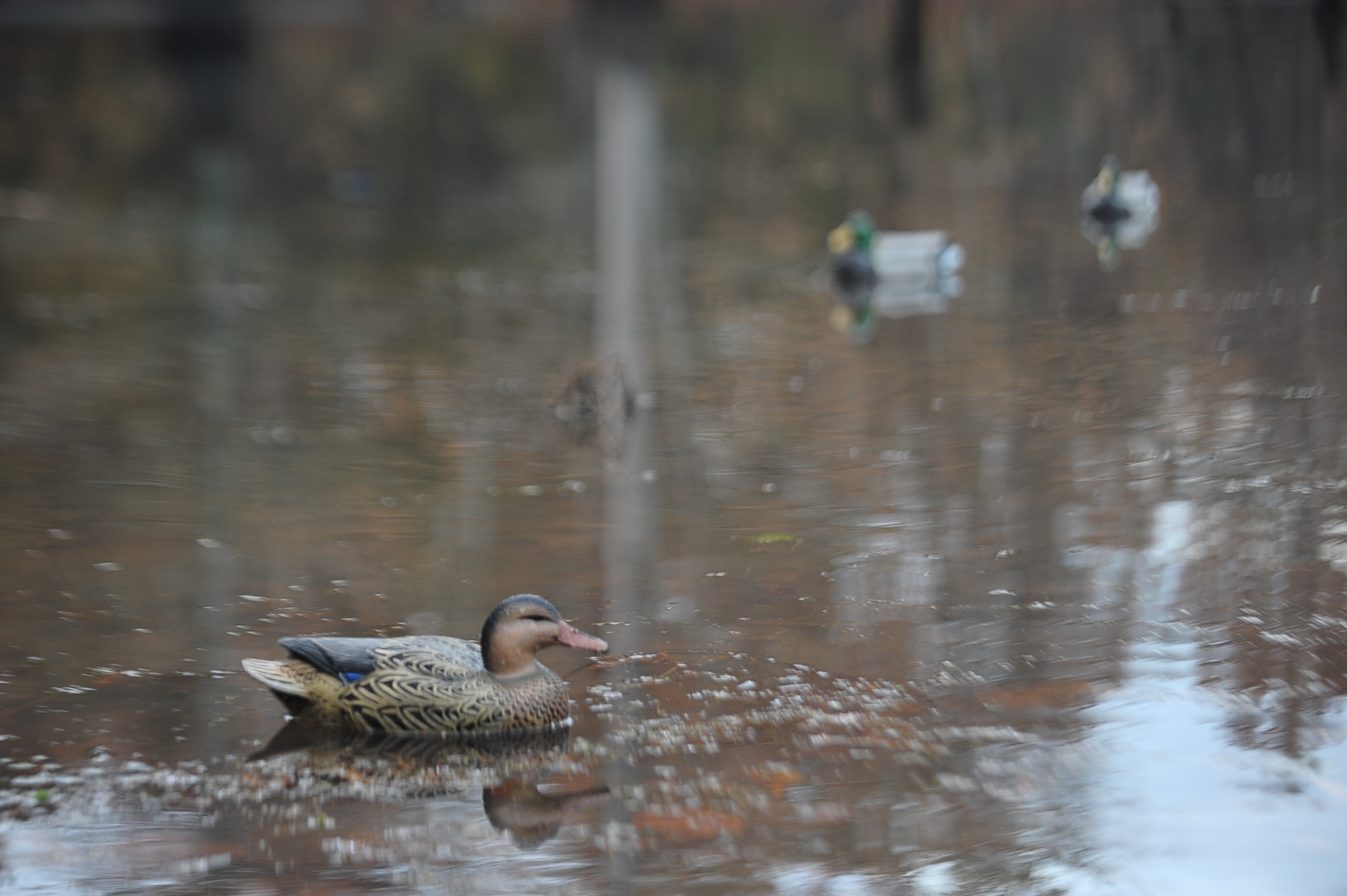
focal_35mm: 116
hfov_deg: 17.7
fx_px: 4337
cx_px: 674
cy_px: 448
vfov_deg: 11.8
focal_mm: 116
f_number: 2.8
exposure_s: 1/80
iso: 800
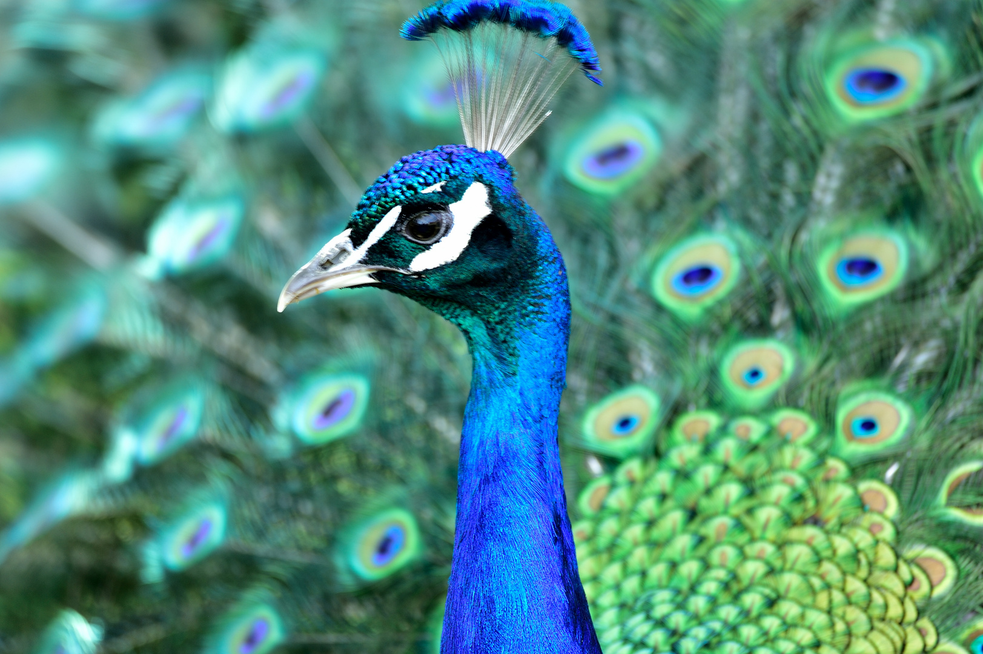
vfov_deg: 2.3
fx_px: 16373
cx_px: 492
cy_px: 327
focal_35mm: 600
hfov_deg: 3.4
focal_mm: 600
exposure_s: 1/30
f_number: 6.3
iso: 200
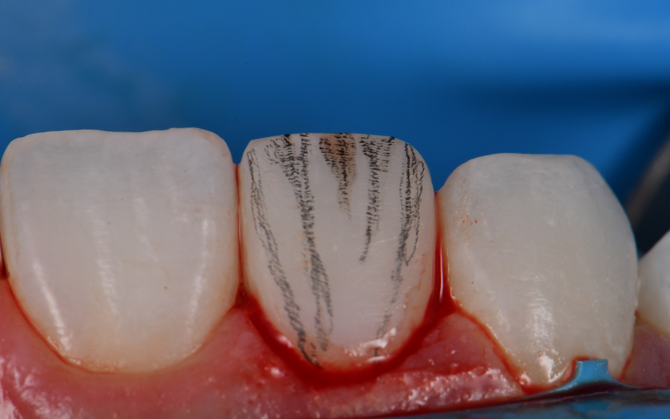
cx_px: 337
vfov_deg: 8.1
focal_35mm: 161
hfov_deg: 13.0
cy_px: 221
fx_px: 2939
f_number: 32
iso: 200
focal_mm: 105
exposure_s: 1/160
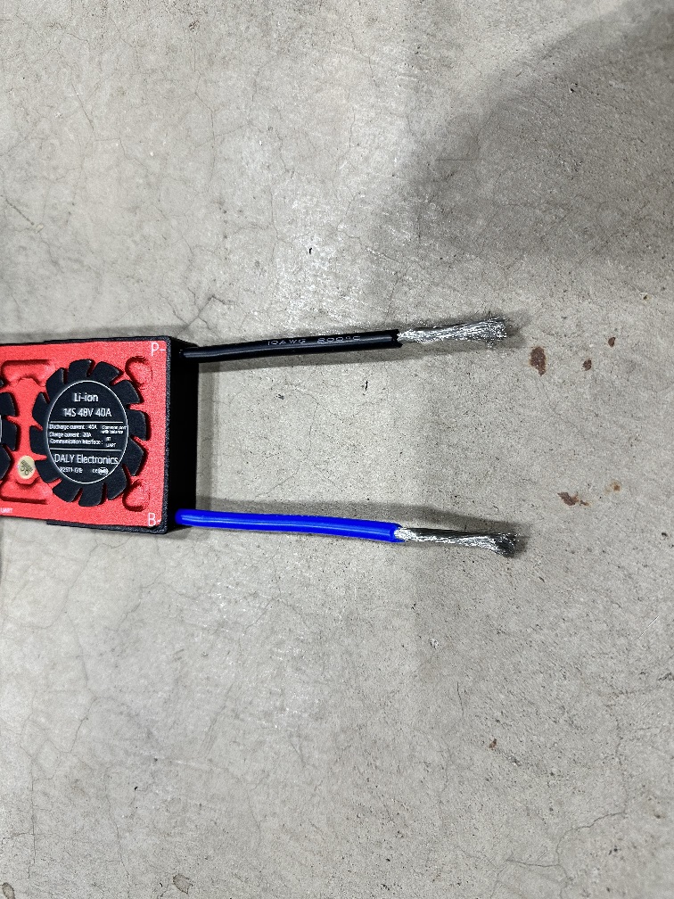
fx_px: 623
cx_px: 337
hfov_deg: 56.8
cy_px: 450
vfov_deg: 71.6
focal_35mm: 24
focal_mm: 6.86
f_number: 1.78
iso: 200
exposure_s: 1/120
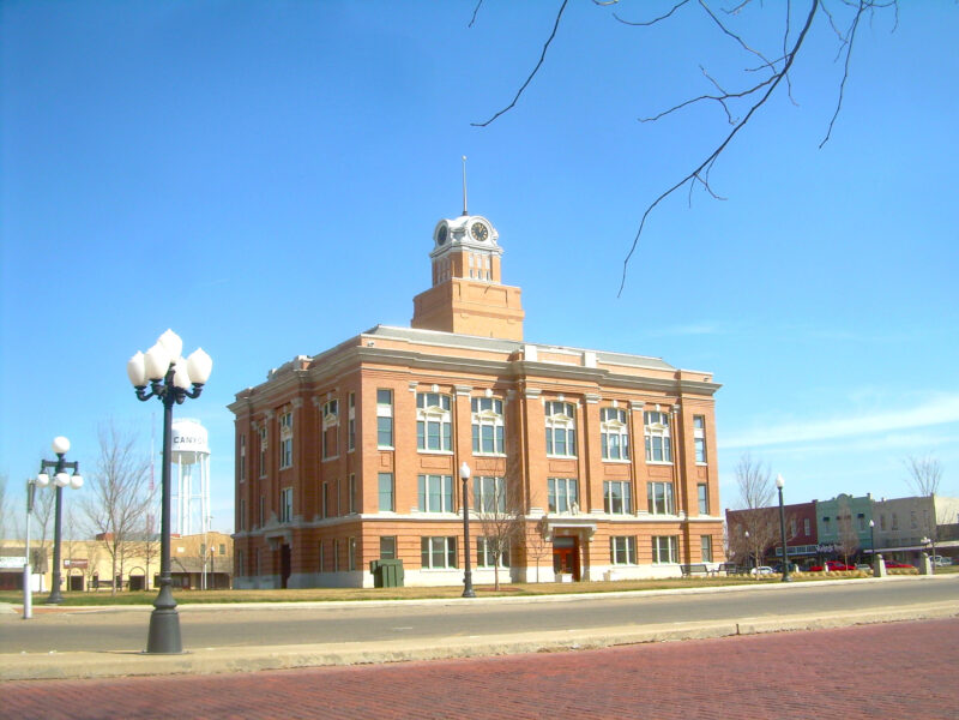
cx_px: 480
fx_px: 1053
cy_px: 360
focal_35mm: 38
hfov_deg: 49.0
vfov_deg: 37.7
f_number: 4.6
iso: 50
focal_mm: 6.3
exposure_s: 1/458
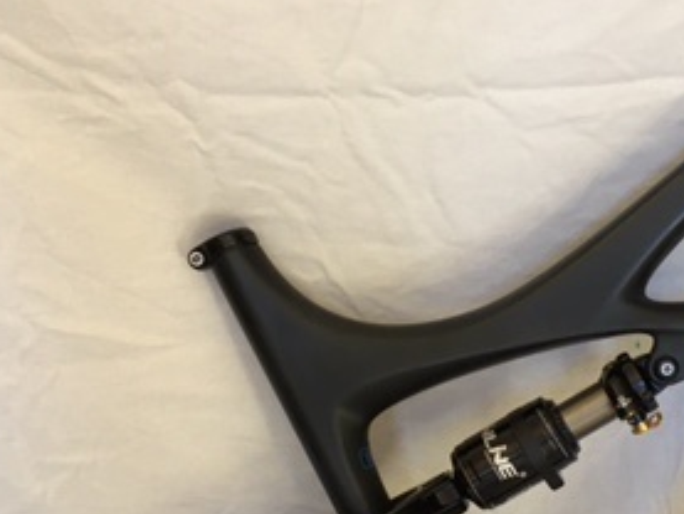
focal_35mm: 67
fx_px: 1324
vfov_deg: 21.7
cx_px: 482
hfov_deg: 28.7
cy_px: 405
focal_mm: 4.15
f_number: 2.2
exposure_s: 1/30
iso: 80
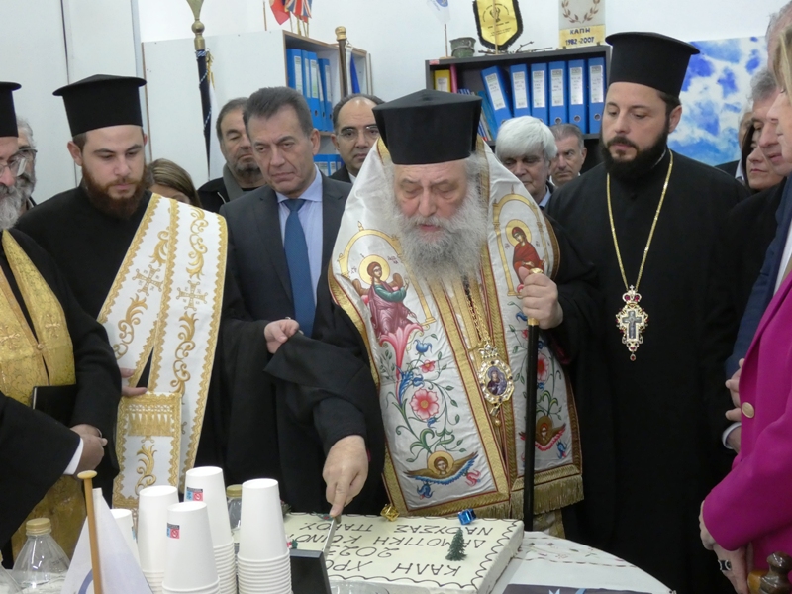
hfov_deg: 38.2
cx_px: 396
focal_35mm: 50
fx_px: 1144
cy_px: 297
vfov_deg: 29.1
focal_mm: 9
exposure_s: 1/80
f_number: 3.9
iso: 640
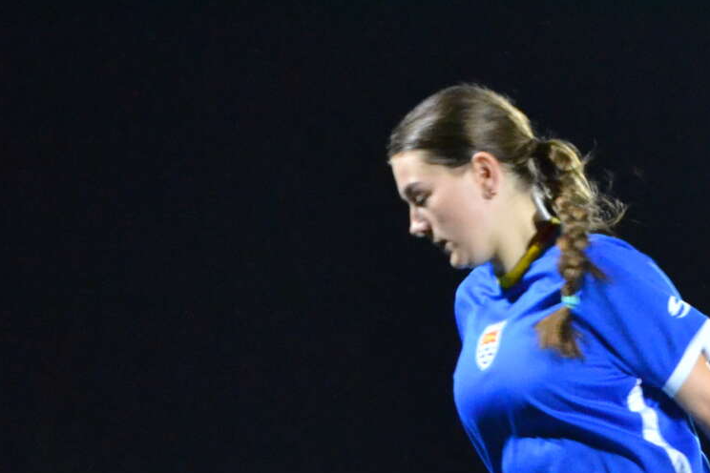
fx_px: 8652
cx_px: 606
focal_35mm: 439
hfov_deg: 4.7
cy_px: 789
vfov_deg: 3.1
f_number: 4.5
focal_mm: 85
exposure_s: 1/125
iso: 3200
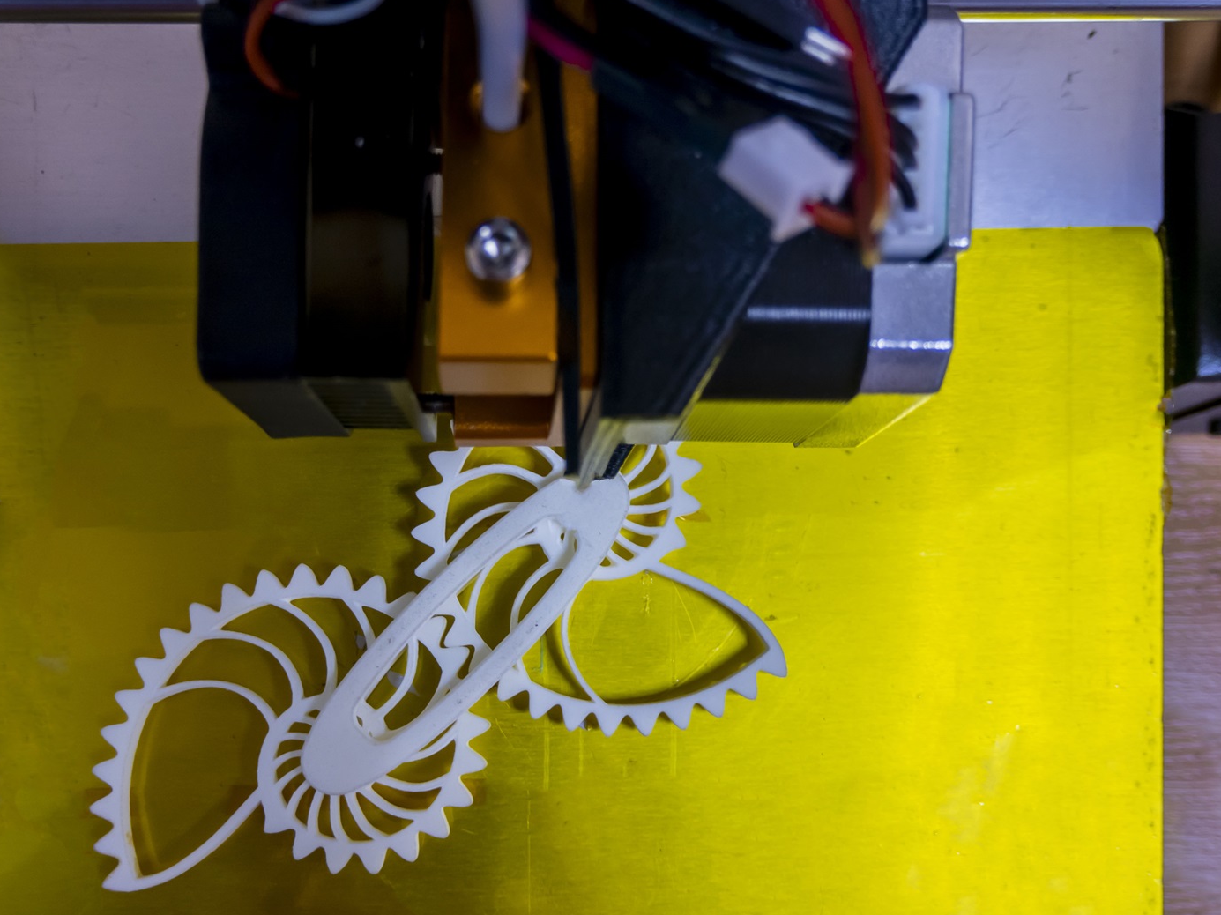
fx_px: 1128
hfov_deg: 56.8
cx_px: 566
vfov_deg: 44.1
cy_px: 428
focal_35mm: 32
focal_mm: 8.8
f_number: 3.3
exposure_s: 1/30
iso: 125
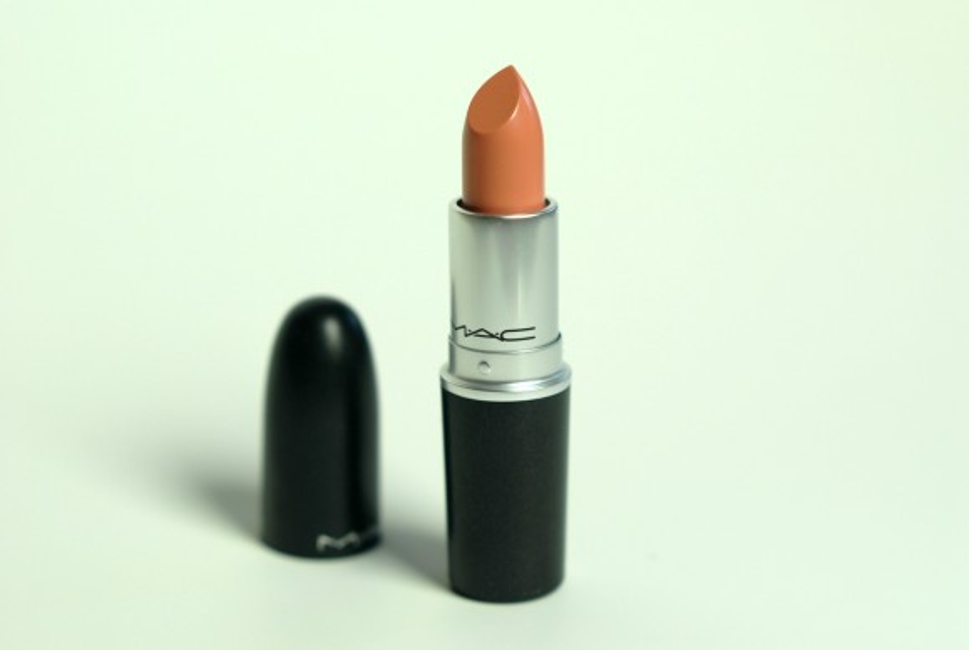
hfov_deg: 27.0
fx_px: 2022
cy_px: 325
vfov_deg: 18.2
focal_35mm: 75
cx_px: 484
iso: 100
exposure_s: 1/45
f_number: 4
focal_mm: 50
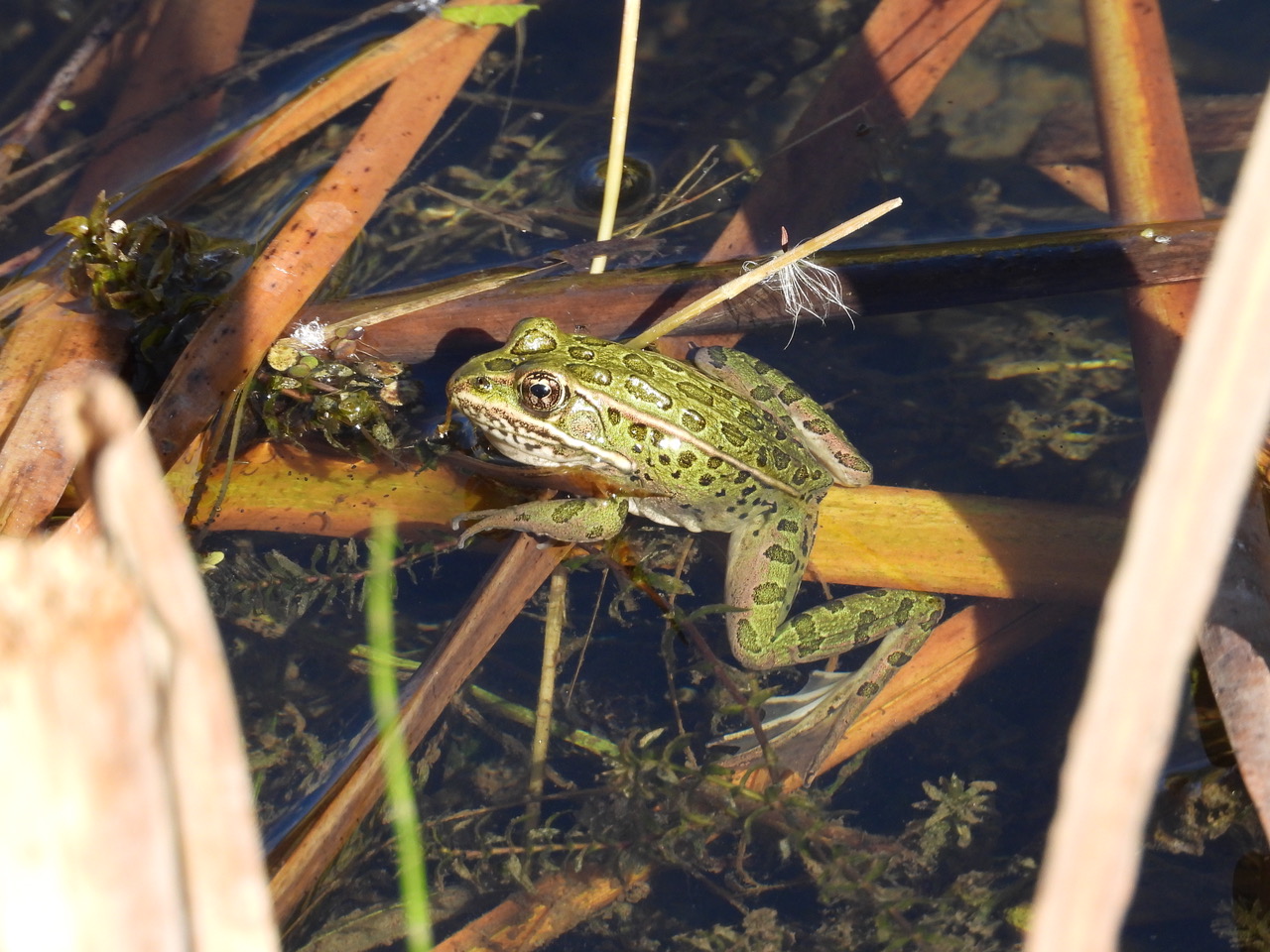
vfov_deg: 1.4
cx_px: 635
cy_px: 476
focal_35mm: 1100
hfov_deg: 1.8
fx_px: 40357
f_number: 5.6
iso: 280
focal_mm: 198
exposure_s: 1/500
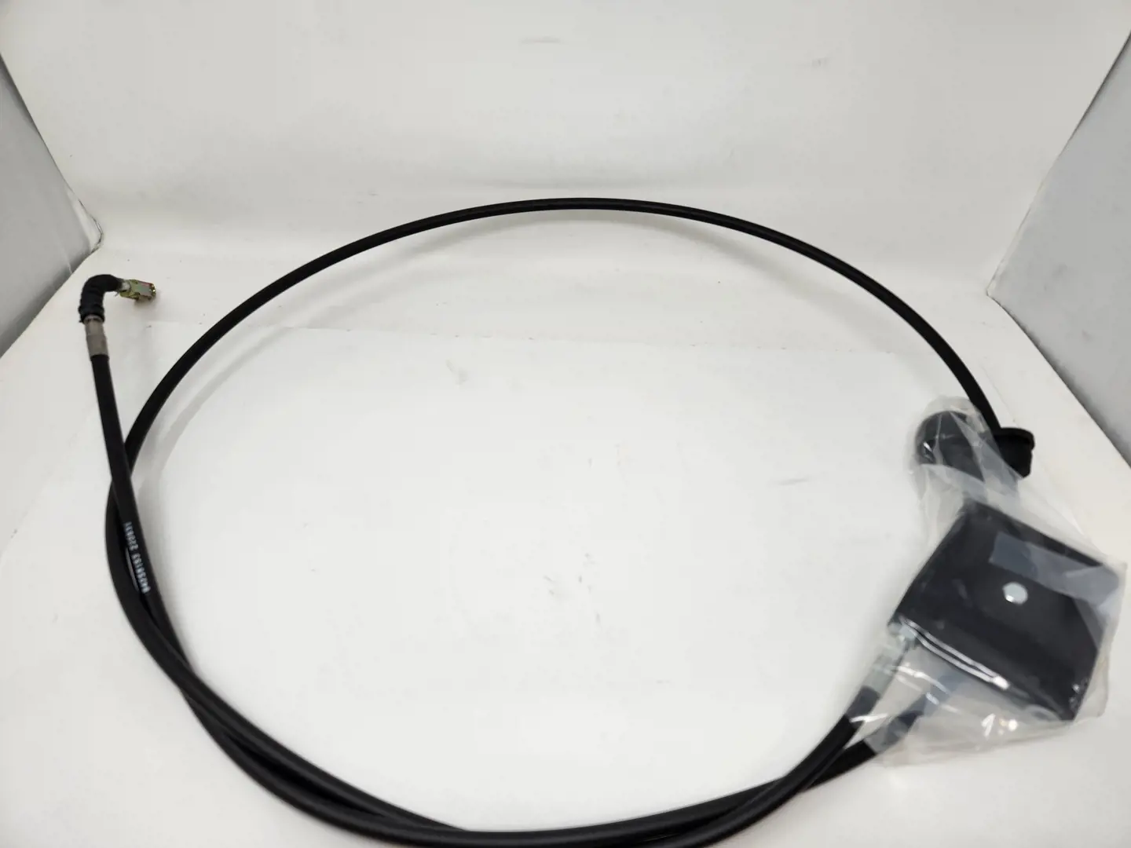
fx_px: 751
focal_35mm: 23
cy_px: 424
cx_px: 566
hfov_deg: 73.9
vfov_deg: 58.9
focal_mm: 5.4
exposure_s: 1/180
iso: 25
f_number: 1.8
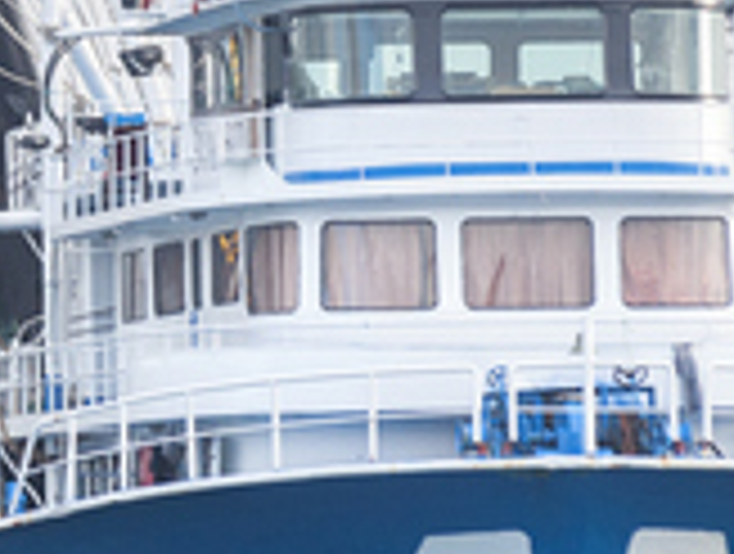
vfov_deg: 2.3
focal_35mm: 639
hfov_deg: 3.1
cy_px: -14
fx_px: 13579
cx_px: -162
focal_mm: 150
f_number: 5.6
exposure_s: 1/160
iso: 250
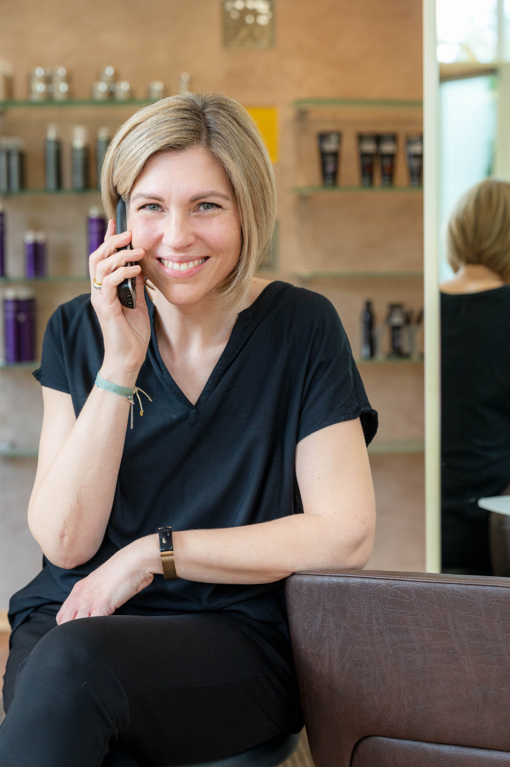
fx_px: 1511
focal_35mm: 71
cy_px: 384
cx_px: 255
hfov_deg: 19.2
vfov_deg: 28.5
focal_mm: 71
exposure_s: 1/200
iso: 500
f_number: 4.5
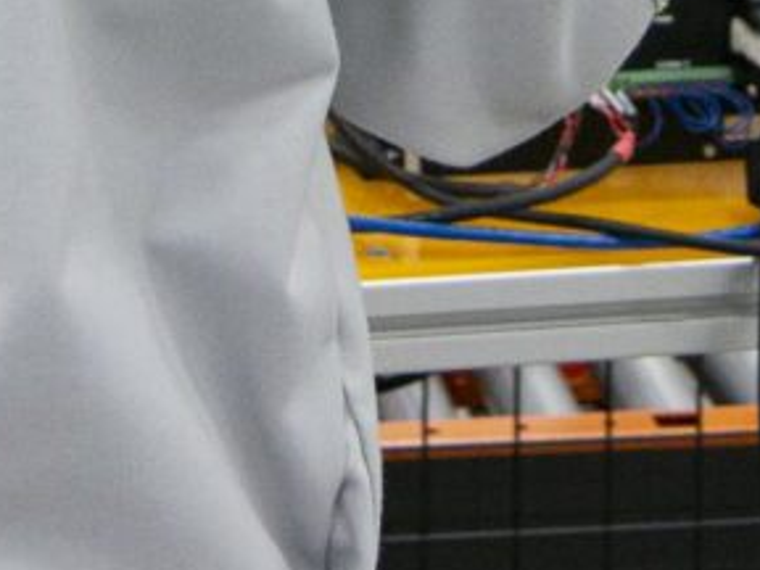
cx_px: 515
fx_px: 4457
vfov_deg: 6.9
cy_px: -846
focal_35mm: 203
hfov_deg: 9.7
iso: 1000
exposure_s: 1/60
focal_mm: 19
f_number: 3.8
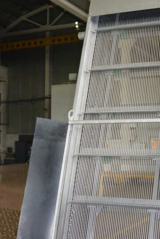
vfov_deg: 32.8
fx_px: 407
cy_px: 138
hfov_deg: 22.0
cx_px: 127
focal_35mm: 61
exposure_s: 1/60
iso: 1400
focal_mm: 12
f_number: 3.8
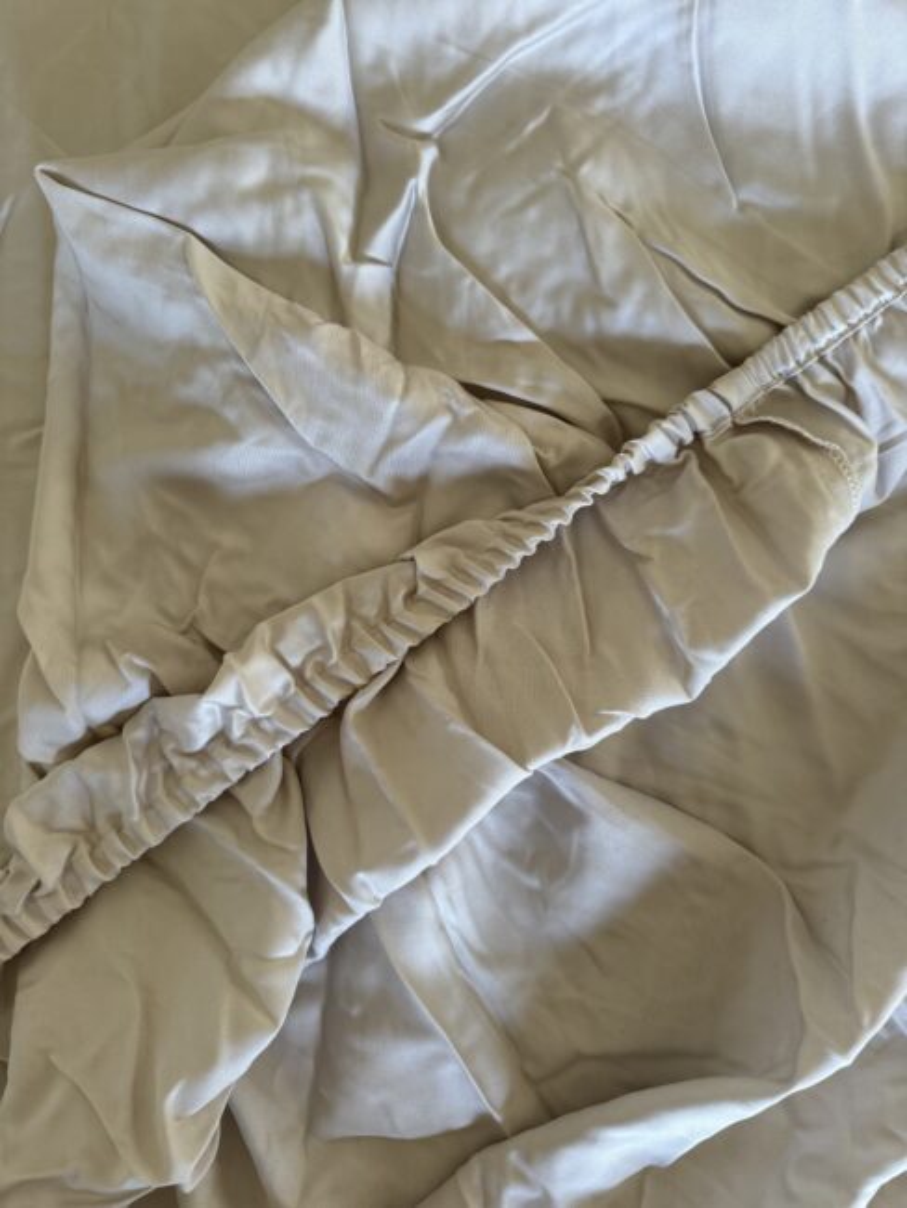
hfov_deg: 56.8
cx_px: 454
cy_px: 604
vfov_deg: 71.6
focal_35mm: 24
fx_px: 838
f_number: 1.78
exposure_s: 1/60
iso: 160
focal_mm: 6.76
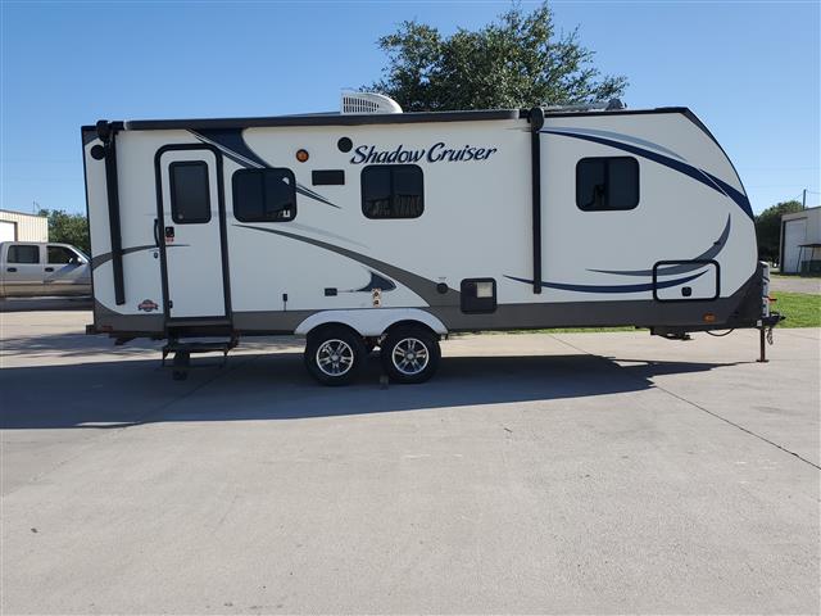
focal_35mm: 26
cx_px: 410
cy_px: 308
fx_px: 617
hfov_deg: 67.3
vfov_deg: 53.1
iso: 50
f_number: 2.4
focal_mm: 4.3
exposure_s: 1/1279
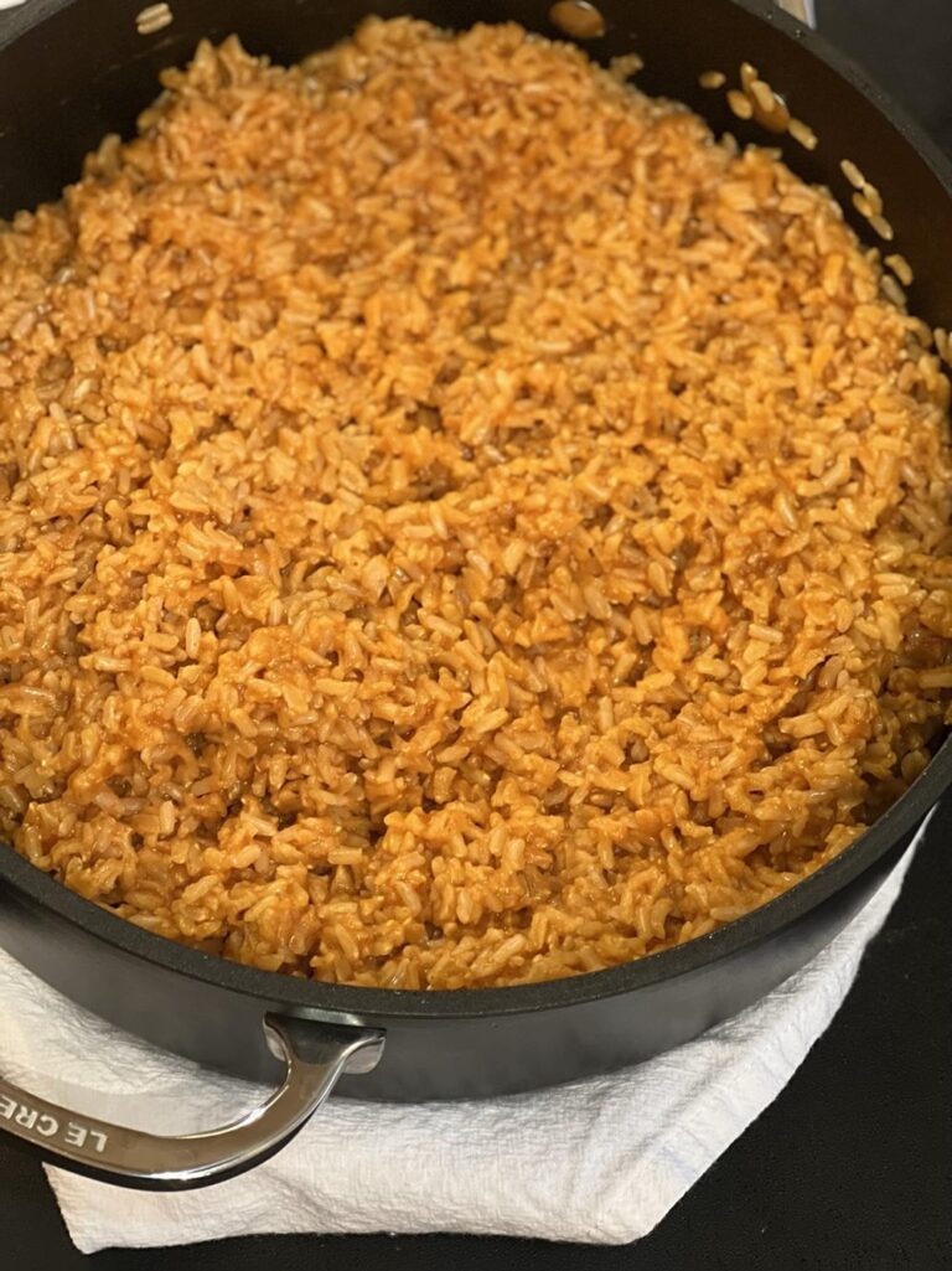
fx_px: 2825
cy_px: 636
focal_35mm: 77
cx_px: 476
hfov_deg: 19.1
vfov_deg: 25.3
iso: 320
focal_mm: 9
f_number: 2.8
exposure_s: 1/30
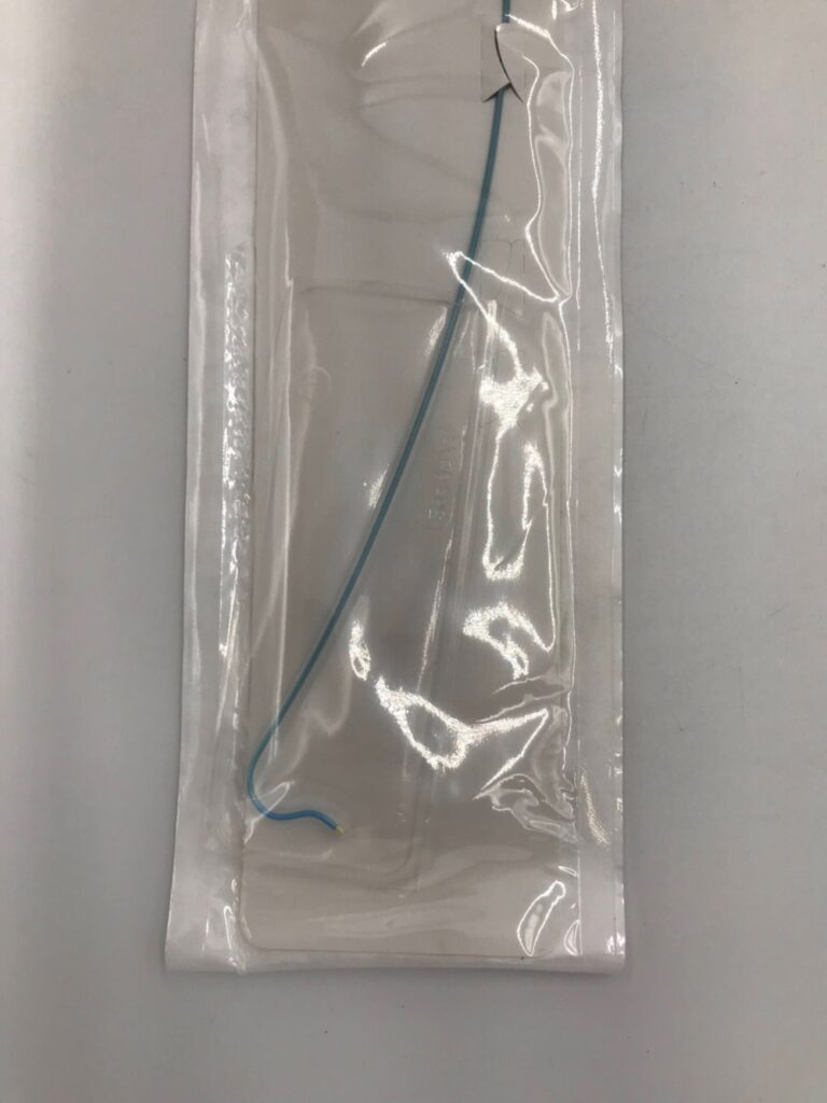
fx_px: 892
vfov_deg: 63.4
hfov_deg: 49.7
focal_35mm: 28
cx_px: 414
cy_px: 552
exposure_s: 1/221
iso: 20
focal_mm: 3.99
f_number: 1.8
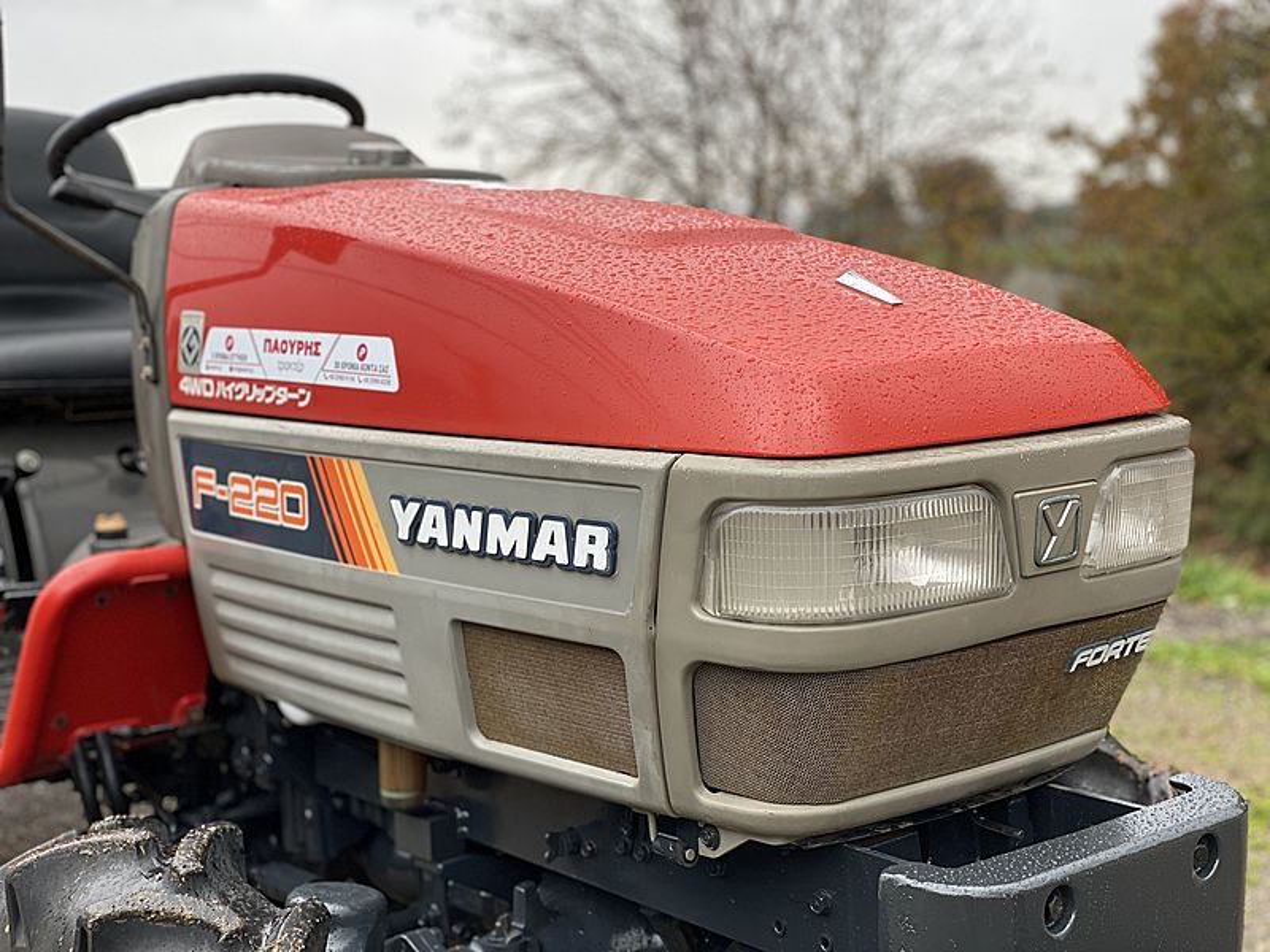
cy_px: 476
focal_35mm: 52
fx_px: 1908
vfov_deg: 28.0
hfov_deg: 36.8
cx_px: 635
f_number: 2
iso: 20
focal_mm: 6
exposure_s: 1/154
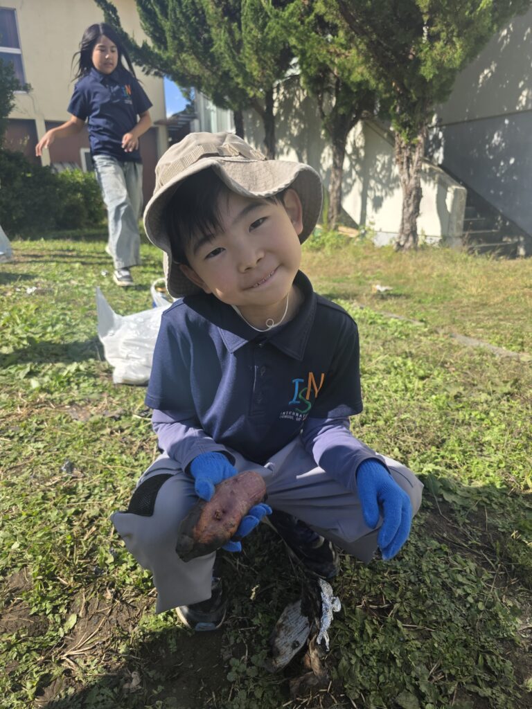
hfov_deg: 58.9
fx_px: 471
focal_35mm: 23
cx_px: 266
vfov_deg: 73.9
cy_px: 354
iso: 80
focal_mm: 6.3
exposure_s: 1/3483
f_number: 1.7
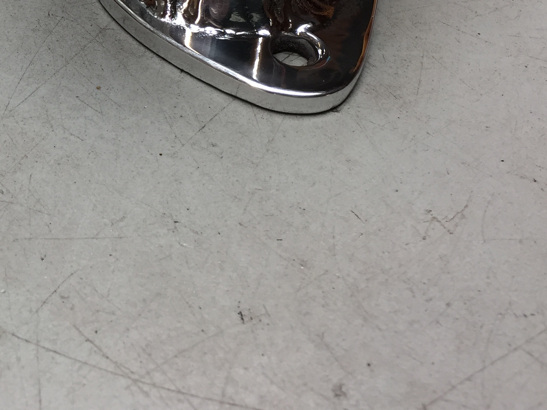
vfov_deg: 21.6
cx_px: 91
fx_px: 1027
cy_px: -17
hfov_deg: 29.0
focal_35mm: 65
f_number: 2.2
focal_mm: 4.15
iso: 32
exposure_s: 1/40
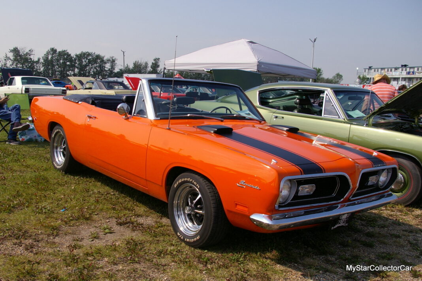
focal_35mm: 34
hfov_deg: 55.1
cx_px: 211
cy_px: 140
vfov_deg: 38.4
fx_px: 405
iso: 200
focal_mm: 23
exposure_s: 1/500
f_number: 8
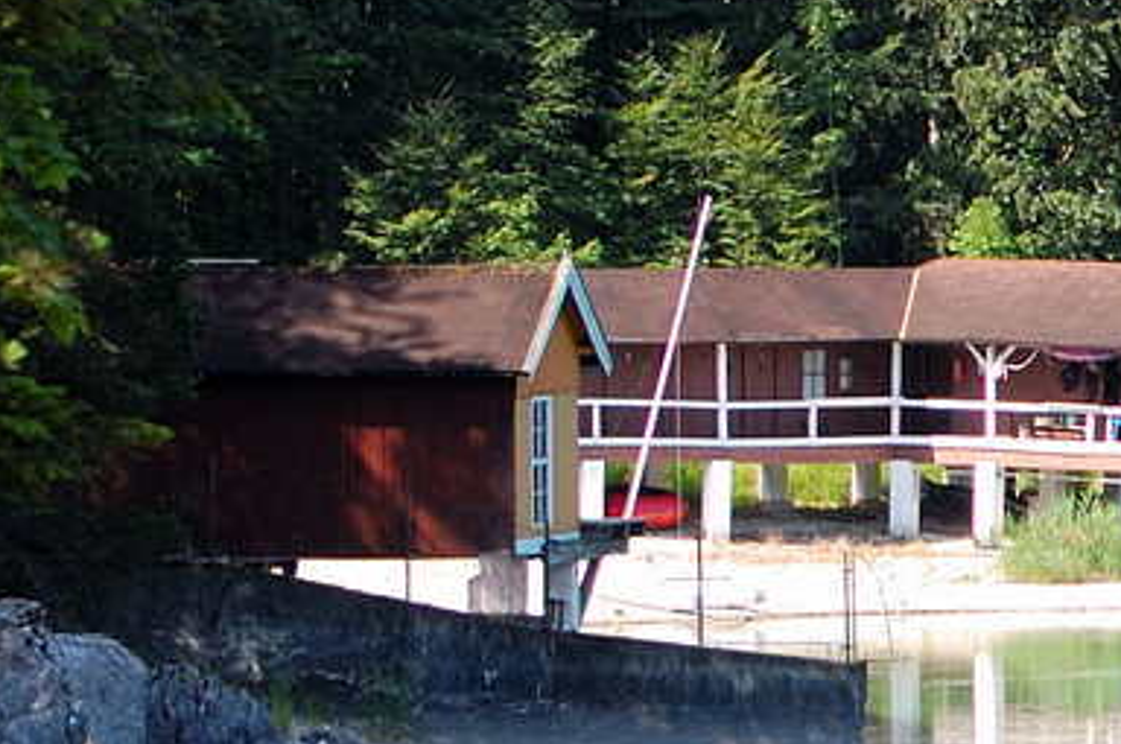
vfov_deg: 3.9
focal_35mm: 349
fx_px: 10857
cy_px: 388
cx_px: 2079
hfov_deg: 5.8
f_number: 7.1
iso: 200
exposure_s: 1/50
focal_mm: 55
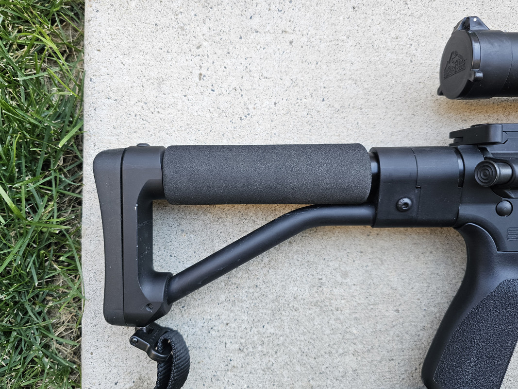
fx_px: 344
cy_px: 194
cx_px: 259
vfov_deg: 58.9
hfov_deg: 73.9
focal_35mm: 23
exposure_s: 1/120
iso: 125
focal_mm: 6.3
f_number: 1.7
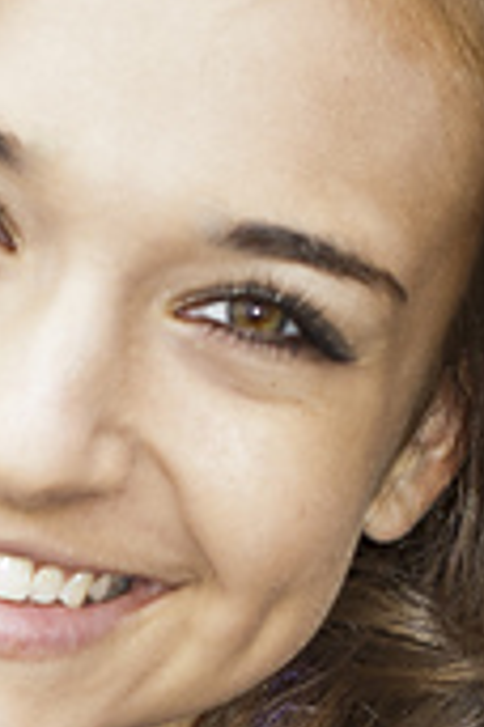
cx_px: -55
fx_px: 5666
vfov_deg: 7.2
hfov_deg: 4.9
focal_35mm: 281
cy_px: 1063
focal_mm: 50
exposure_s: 1/200
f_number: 5
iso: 200
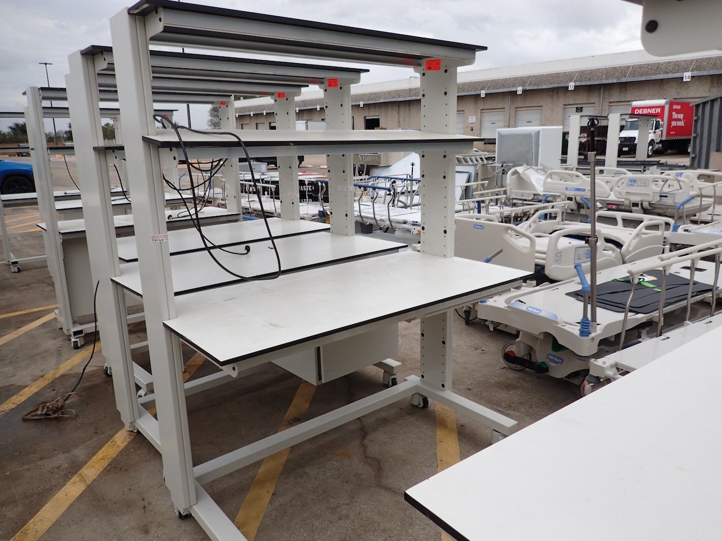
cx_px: 361
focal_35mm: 25
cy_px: 270
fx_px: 521
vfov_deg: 54.9
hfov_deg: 69.4
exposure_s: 1/2000
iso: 100
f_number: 2
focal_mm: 4.5
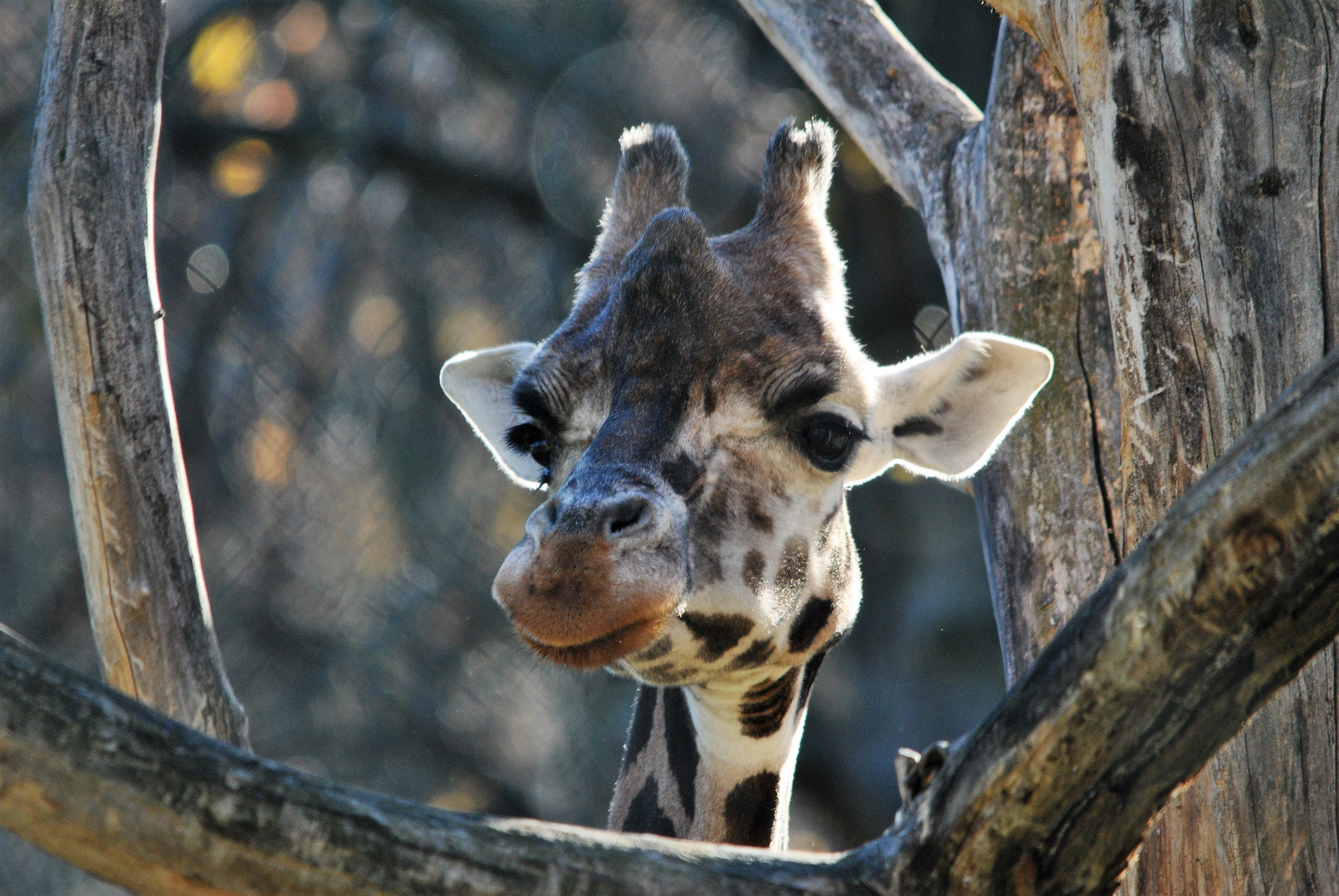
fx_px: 27931
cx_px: 670
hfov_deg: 2.7
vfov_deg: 1.8
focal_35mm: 750
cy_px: 448
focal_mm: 500
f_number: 6.3
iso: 400
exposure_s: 1/320
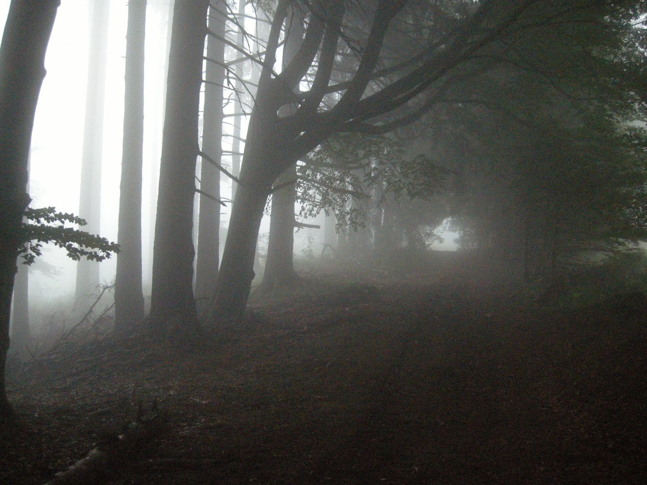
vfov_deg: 40.7
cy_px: 242
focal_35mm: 35
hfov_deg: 52.6
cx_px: 324
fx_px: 654
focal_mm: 7.5
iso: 750
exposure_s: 1/130
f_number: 2.7
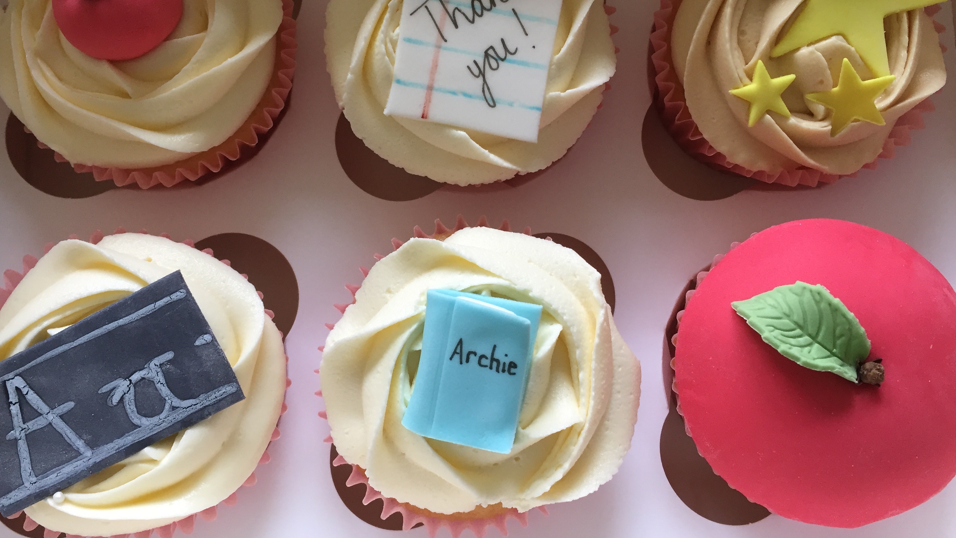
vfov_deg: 35.5
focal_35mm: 33
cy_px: 209
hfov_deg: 59.5
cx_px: 460
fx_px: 837
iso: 100
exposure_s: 1/33
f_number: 2.2
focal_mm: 4.15
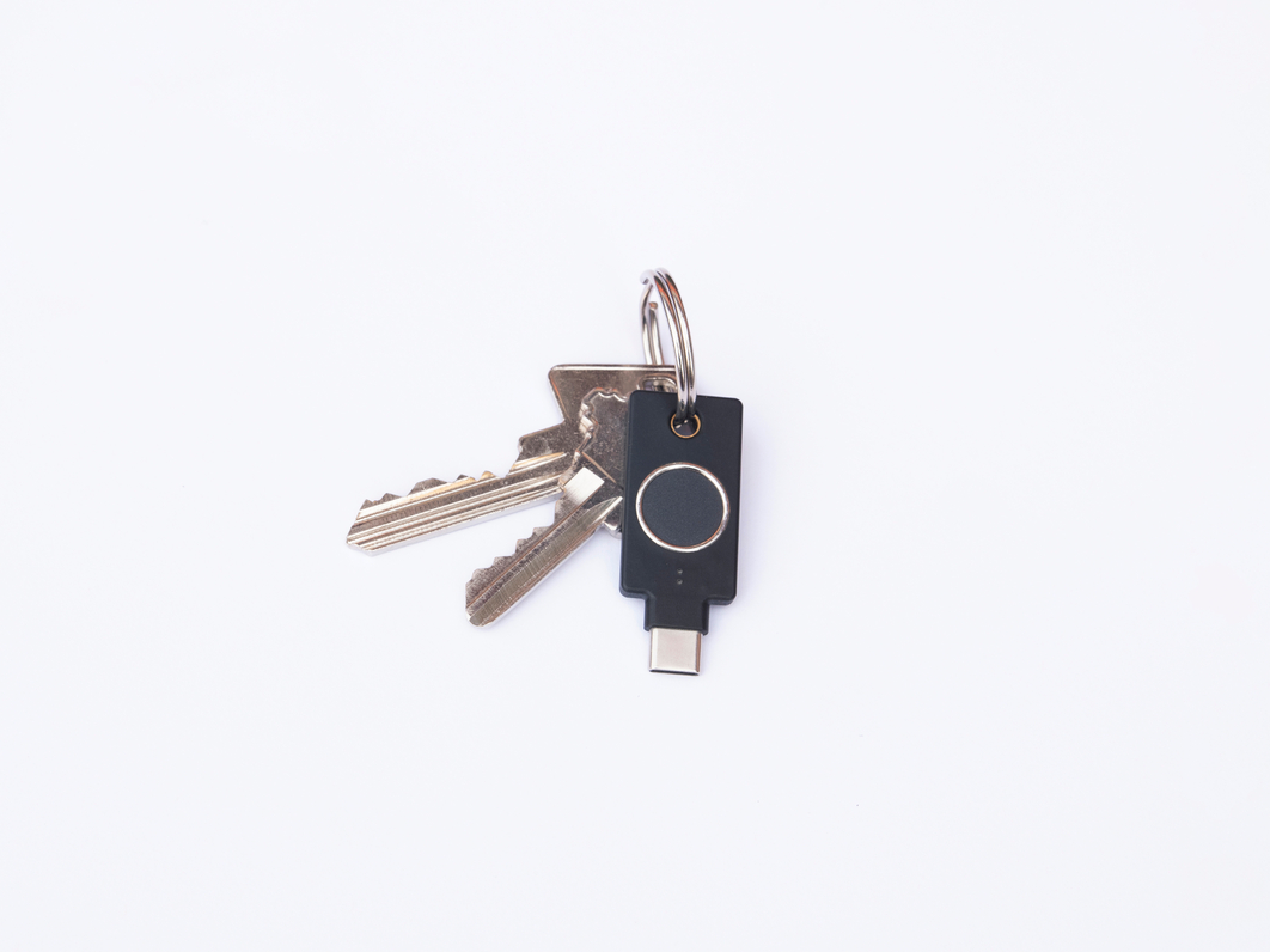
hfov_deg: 18.9
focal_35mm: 104
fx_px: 3815
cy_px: 475
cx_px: 625
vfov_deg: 14.2
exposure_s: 1/125
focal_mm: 46
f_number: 7.1
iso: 200
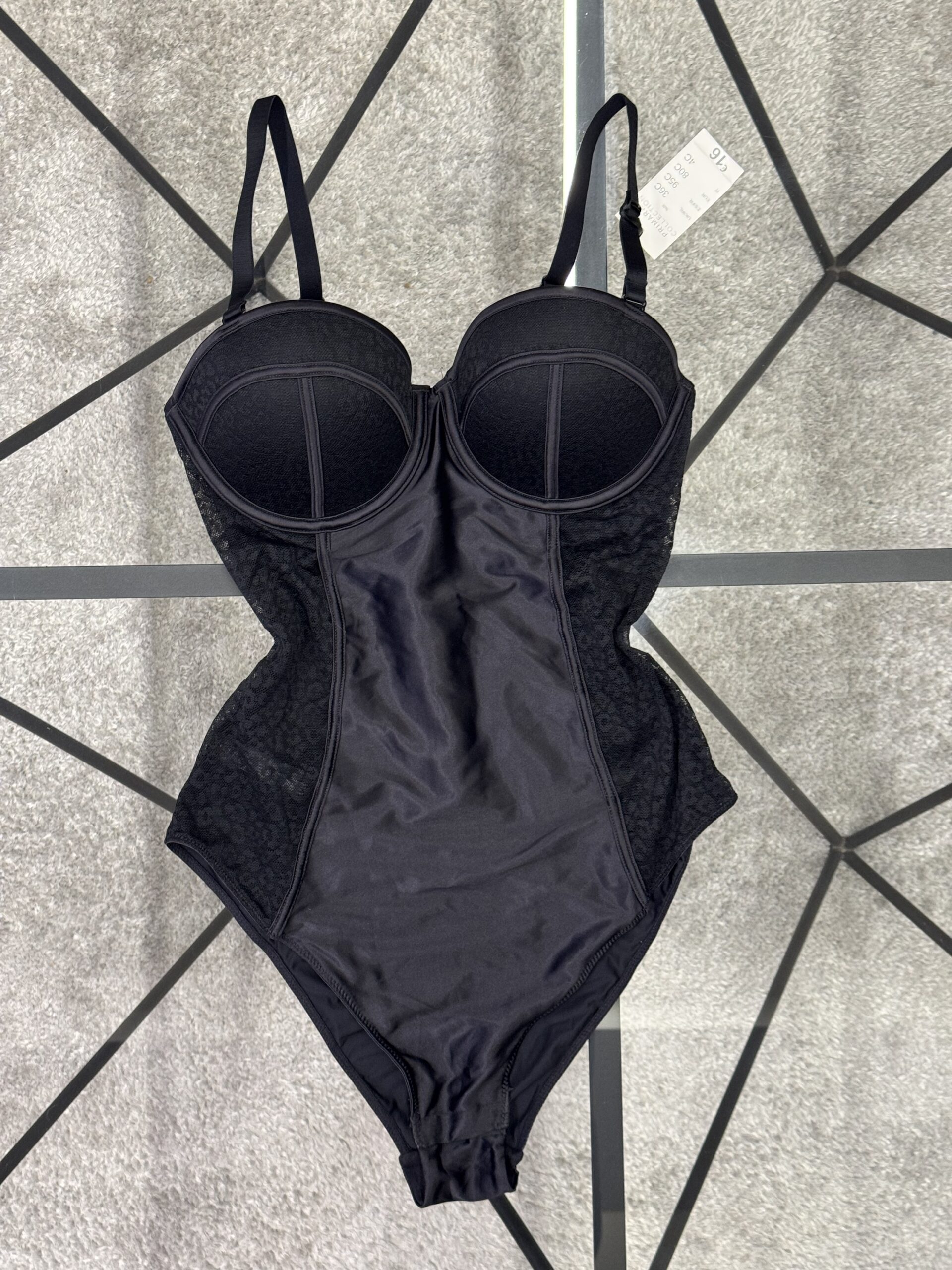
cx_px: 476
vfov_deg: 39.7
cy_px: 635
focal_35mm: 48
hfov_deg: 30.3
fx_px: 1760
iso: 250
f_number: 1.78
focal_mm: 6.76
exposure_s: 1/33
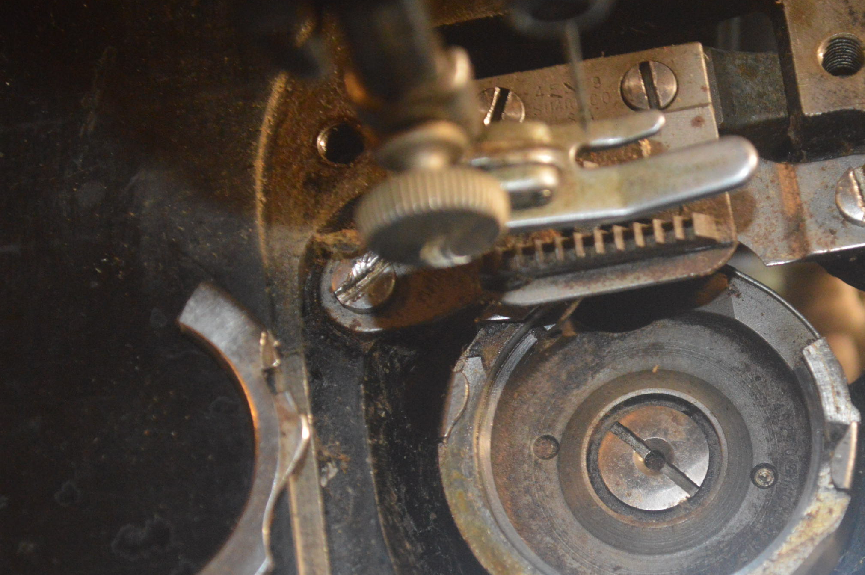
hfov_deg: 16.6
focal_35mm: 123
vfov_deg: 11.1
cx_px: 623
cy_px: 333
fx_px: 2946
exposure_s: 1/60
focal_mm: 55
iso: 2200
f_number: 5.6
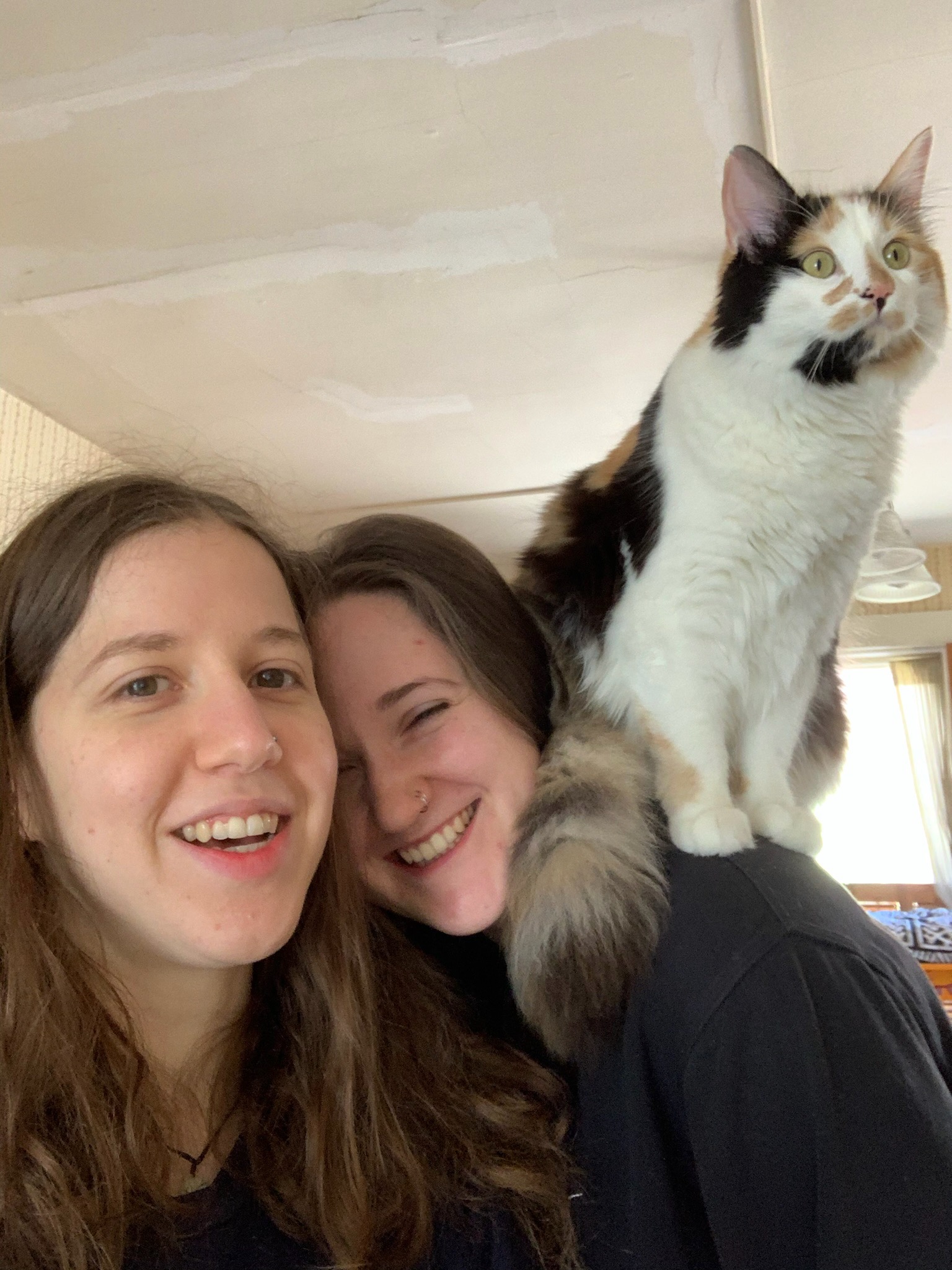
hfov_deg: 44.2
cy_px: 635
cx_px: 476
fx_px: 1173
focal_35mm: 32
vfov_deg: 56.8
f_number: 2.2
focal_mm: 2.87
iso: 200
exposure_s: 1/40
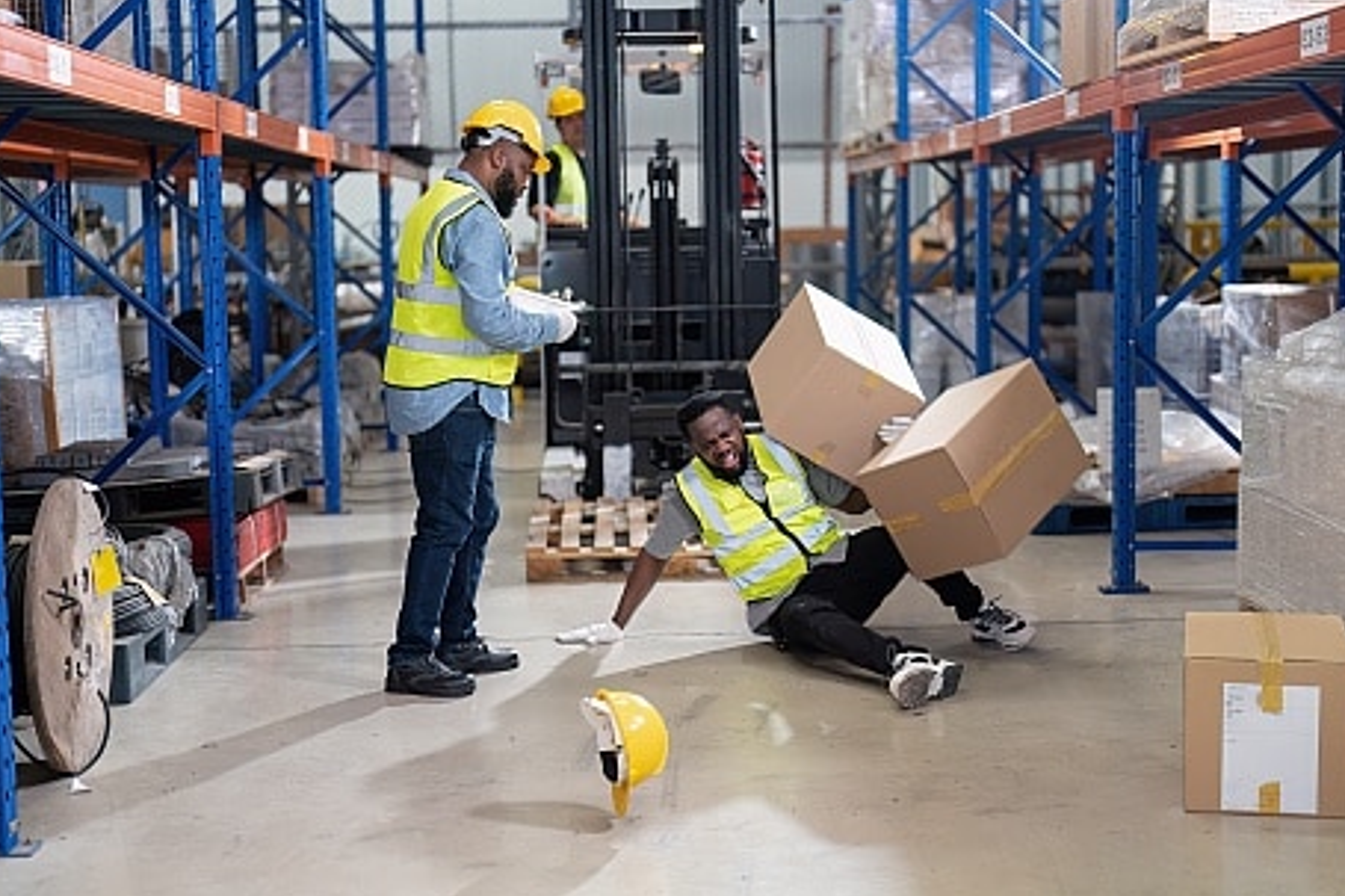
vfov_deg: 24.6
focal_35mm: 55
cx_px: 701
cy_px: 460
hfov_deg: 36.3
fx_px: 2054
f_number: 1.2
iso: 640
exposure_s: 1/200
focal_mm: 50
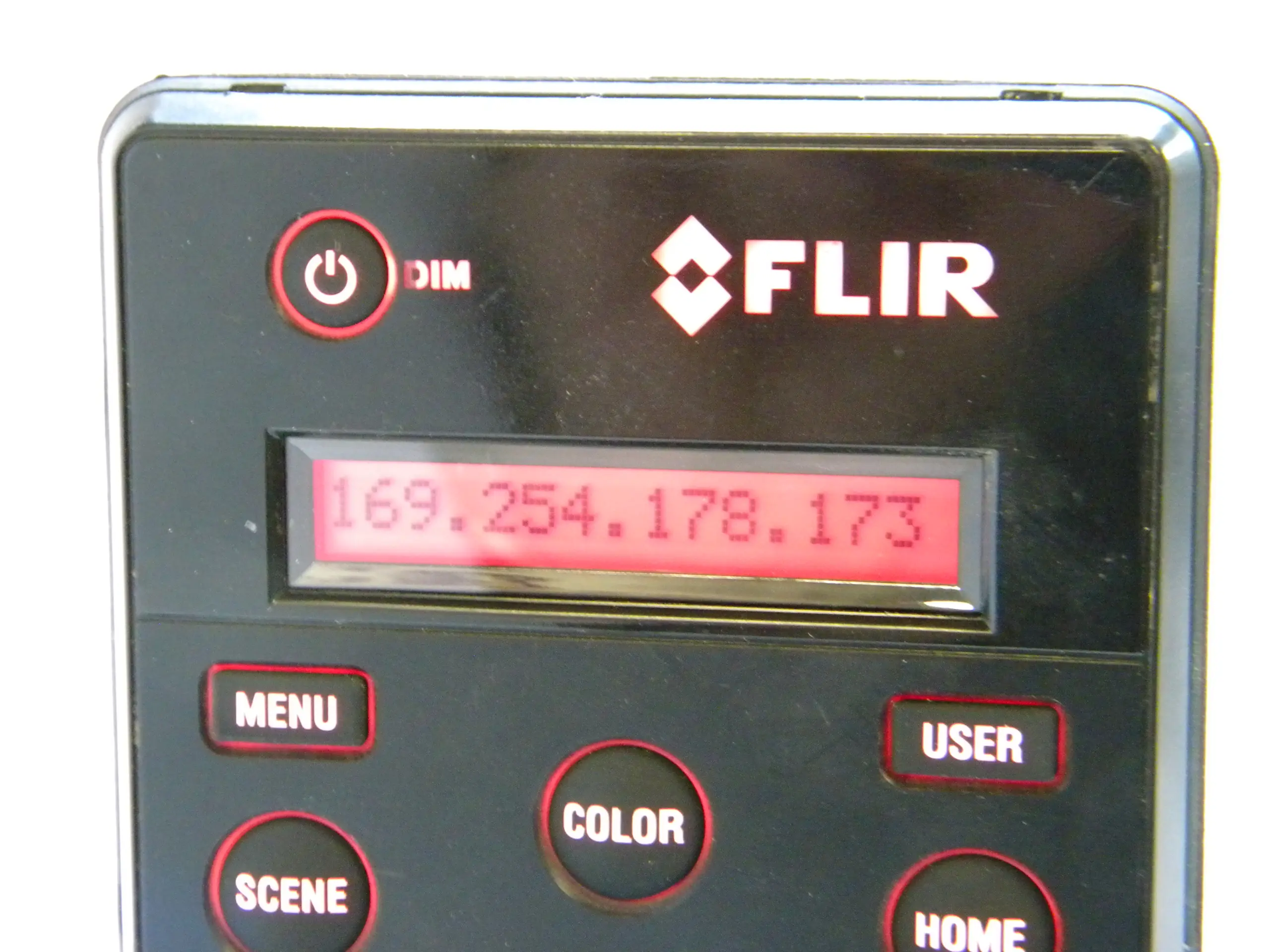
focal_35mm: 83
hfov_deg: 23.6
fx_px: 3045
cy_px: 476
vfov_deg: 17.8
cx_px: 635
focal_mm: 15.1
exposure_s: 1/21.5
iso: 800
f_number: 4.5
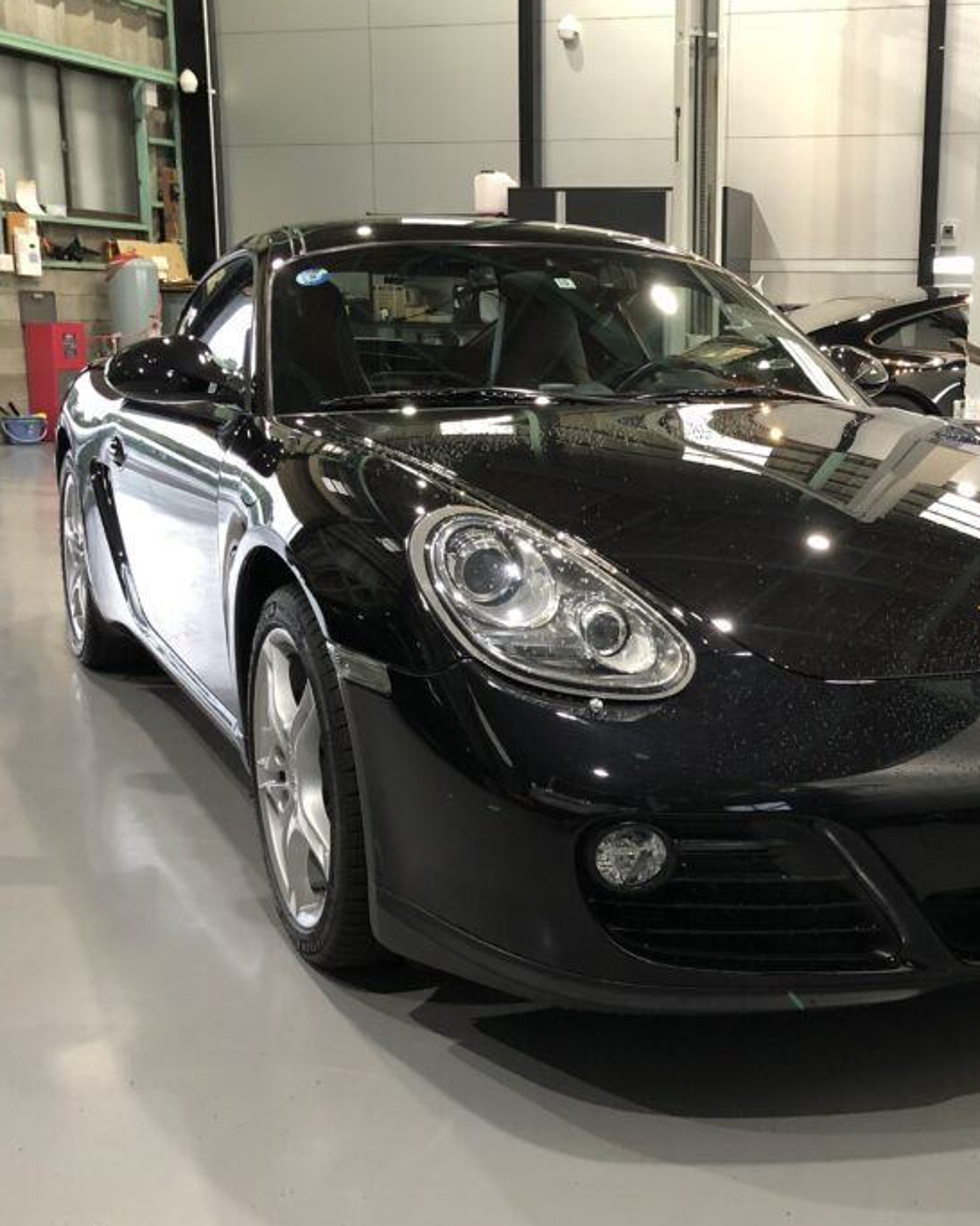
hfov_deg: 35.8
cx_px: 711
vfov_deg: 44.8
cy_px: 662
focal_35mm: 41
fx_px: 1487
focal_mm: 4
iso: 64
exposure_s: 1/15
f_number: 1.8
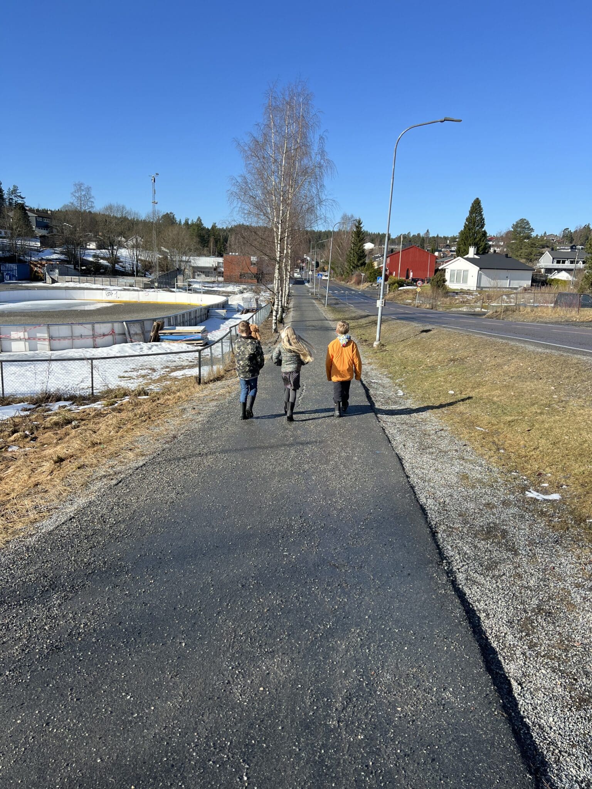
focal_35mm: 26
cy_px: 394
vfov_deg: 67.3
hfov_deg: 53.1
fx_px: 593
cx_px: 296
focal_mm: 5.7
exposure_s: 1/3257
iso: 50
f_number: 1.5
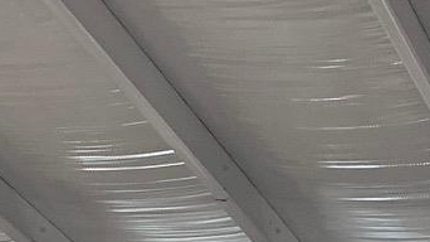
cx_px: 558
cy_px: 929
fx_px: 1903
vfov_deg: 6.2
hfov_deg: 12.5
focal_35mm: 167
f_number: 1.8
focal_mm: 4.25
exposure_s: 1/91
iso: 100
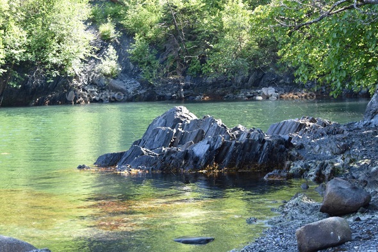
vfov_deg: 16.5
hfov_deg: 24.6
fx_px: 866
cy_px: 126
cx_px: 189
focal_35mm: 82
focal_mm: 55
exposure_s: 1/200
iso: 400
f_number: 7.1
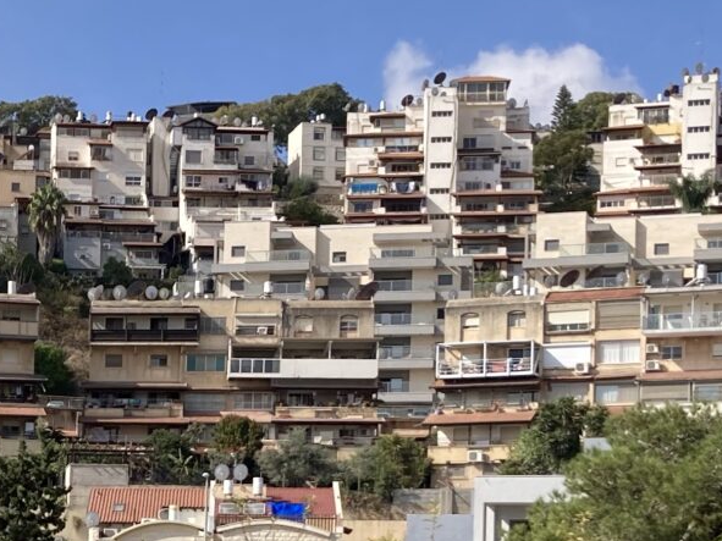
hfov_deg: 19.7
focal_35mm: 97
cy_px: 614
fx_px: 2023
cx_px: 5
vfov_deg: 14.8
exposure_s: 1/1715
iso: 20
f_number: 1.8
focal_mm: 3.99
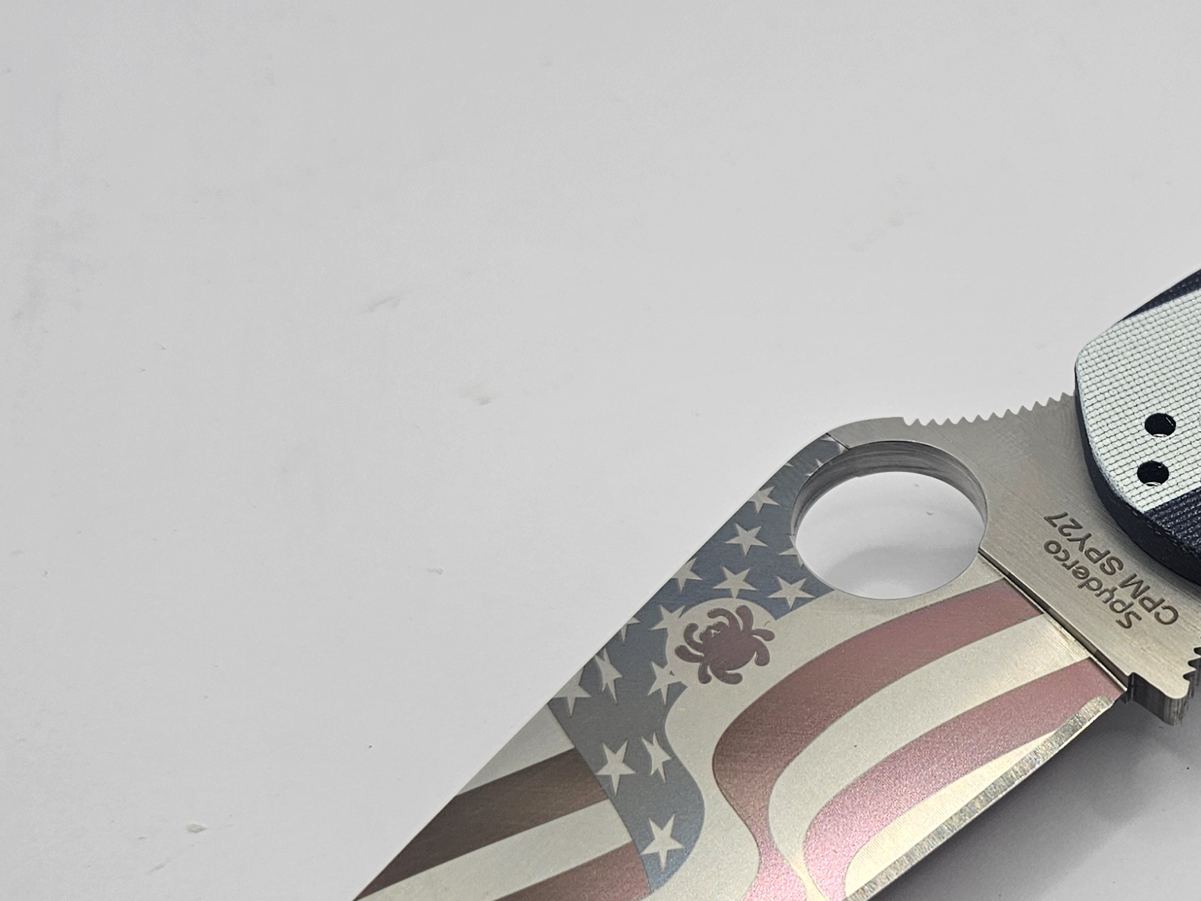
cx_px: 1171
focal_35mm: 53
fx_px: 1839
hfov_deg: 33.4
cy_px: 610
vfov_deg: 27.3
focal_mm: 5.4
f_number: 1.8
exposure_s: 1/310
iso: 25
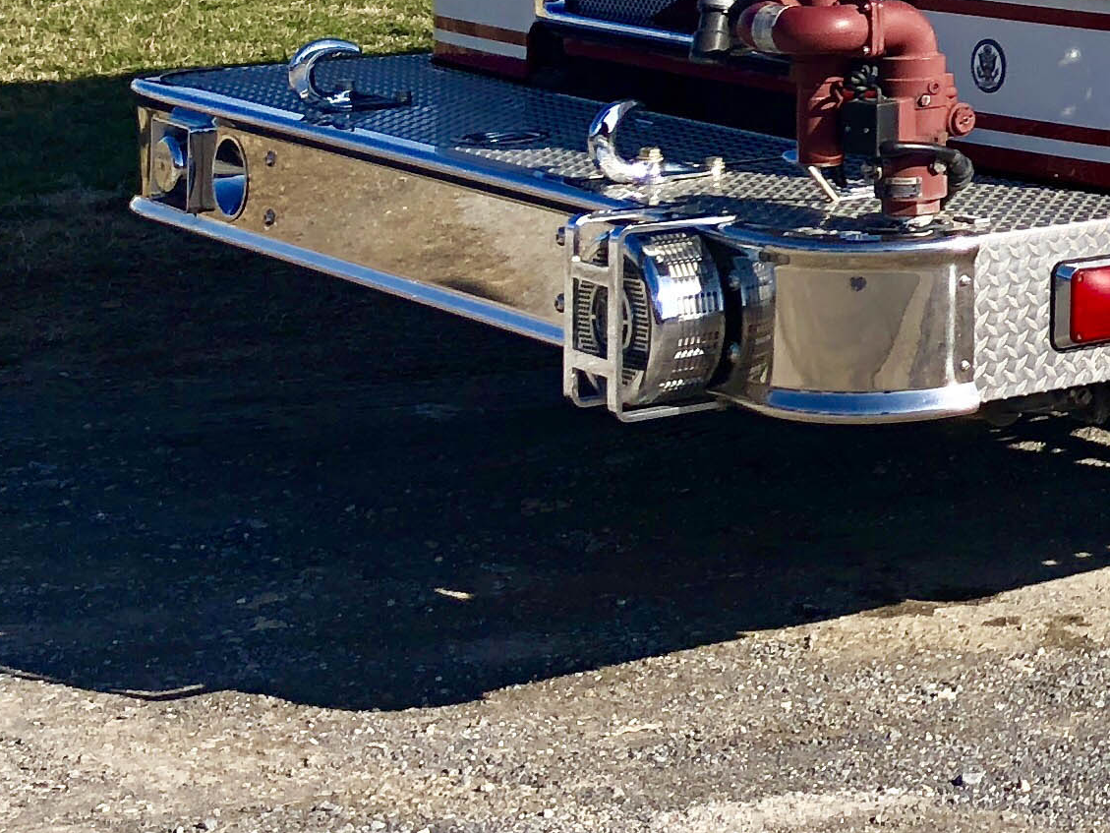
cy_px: -235
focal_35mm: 100
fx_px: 3207
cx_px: 1654
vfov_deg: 14.2
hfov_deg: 17.7
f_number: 1.8
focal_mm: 4
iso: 20
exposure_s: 1/2404
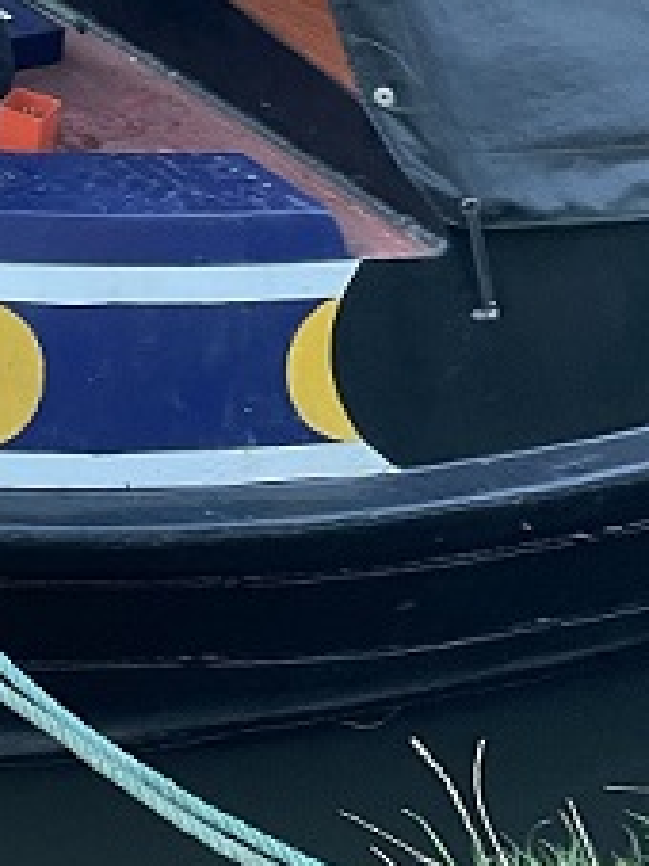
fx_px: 2027
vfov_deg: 20.6
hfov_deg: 17.6
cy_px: -427
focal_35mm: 81
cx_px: -42
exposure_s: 1/60
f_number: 1.6
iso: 160
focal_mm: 4.2
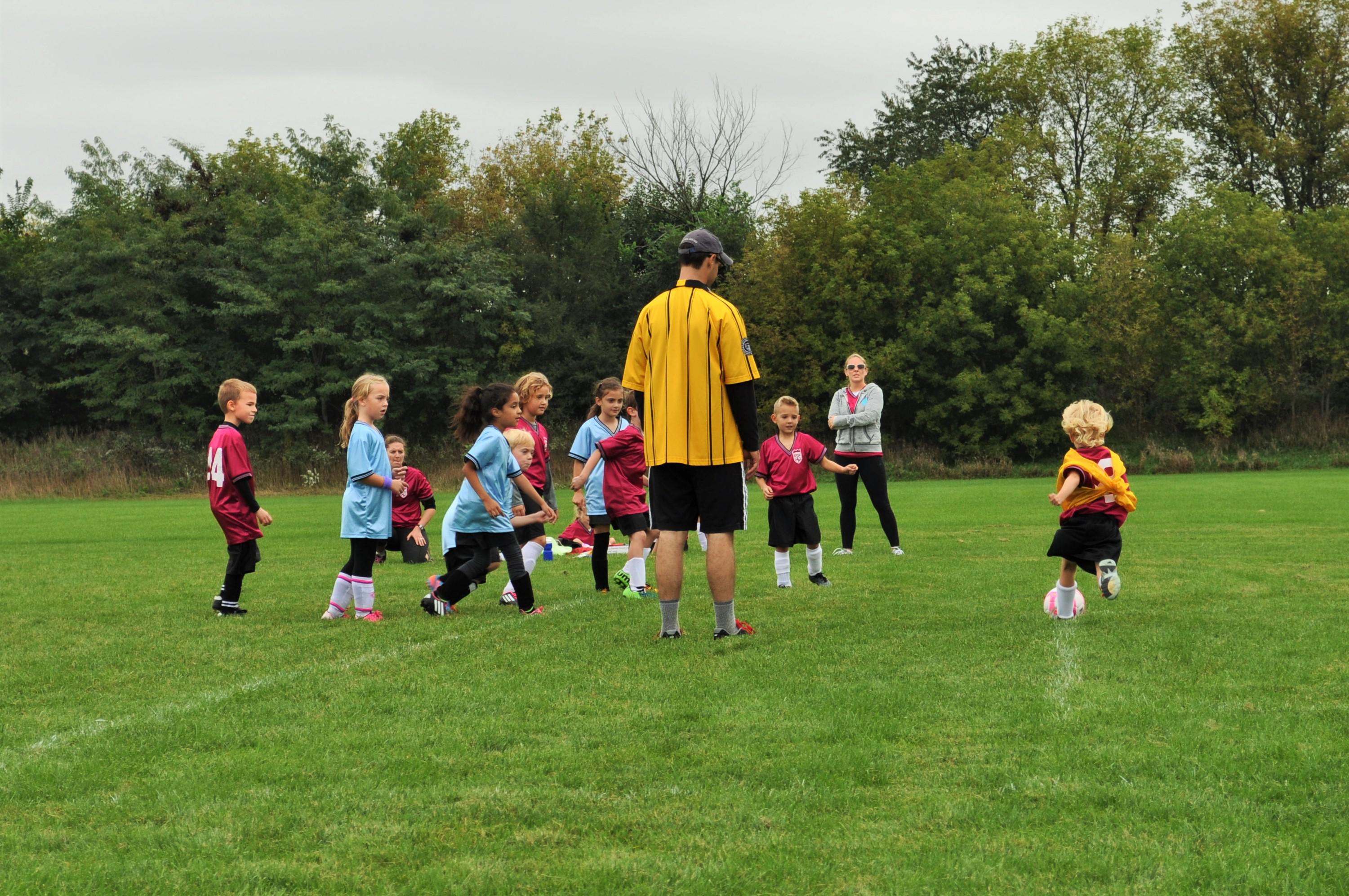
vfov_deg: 16.5
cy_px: 448
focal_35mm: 82
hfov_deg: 24.6
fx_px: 3088
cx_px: 674
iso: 200
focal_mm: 55
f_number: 8
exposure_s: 1/250
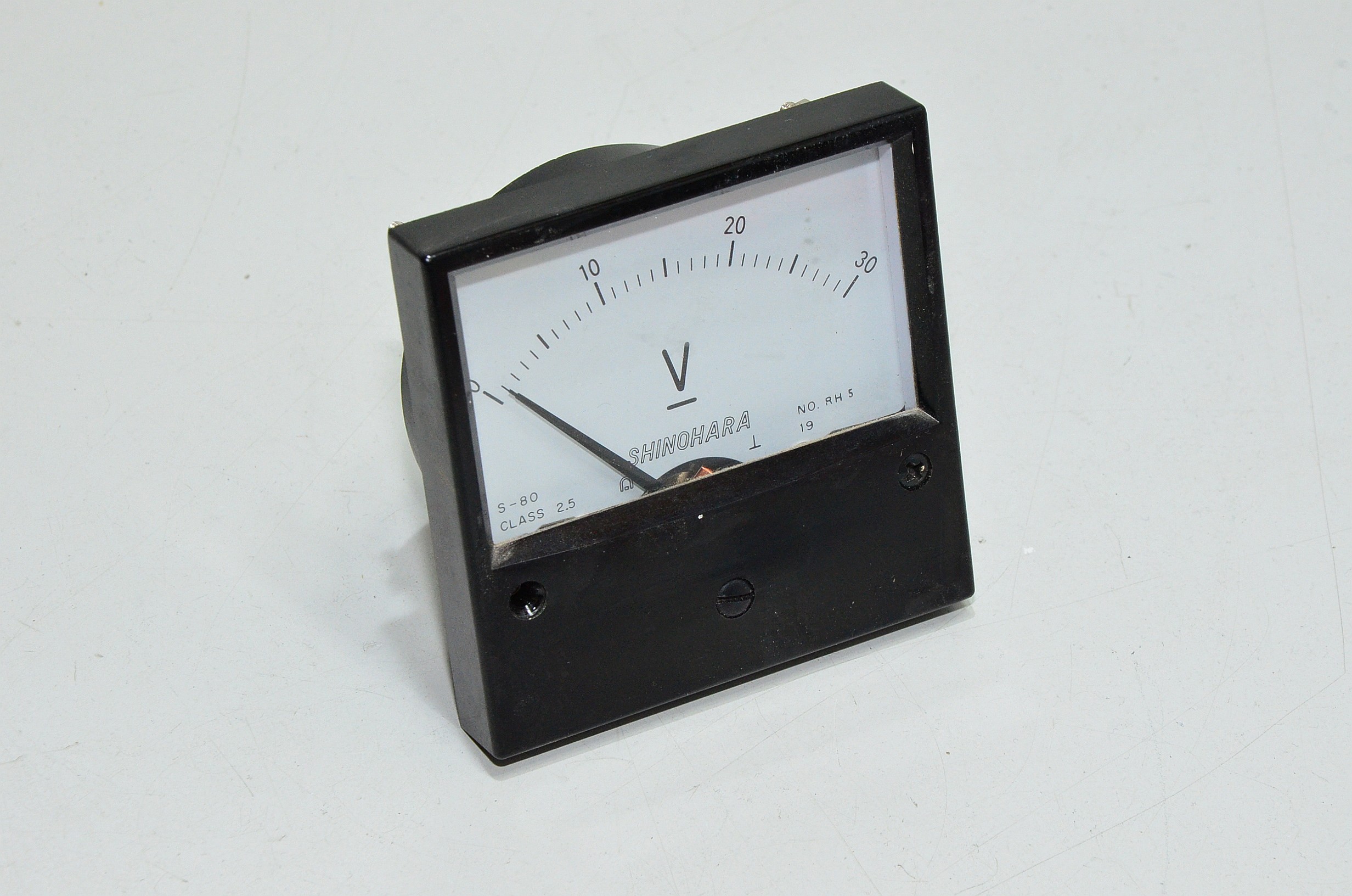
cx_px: 676
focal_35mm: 158
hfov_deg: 13.1
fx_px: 5903
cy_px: 448
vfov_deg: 8.7
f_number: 16
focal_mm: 105
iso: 1600
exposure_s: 1/50
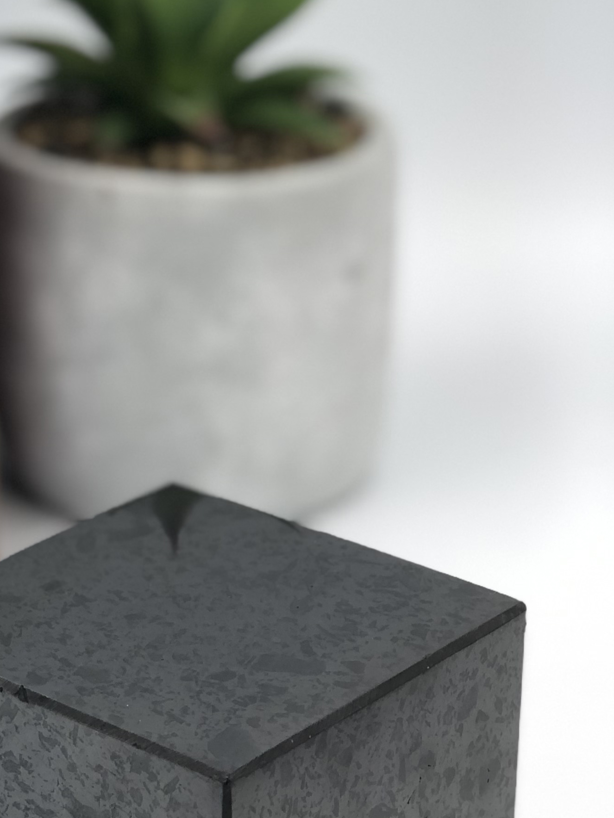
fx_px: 3074
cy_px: 476
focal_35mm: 130
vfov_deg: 15.2
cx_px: -81
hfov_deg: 11.2
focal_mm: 6.6
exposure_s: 1/50
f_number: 2.8
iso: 20
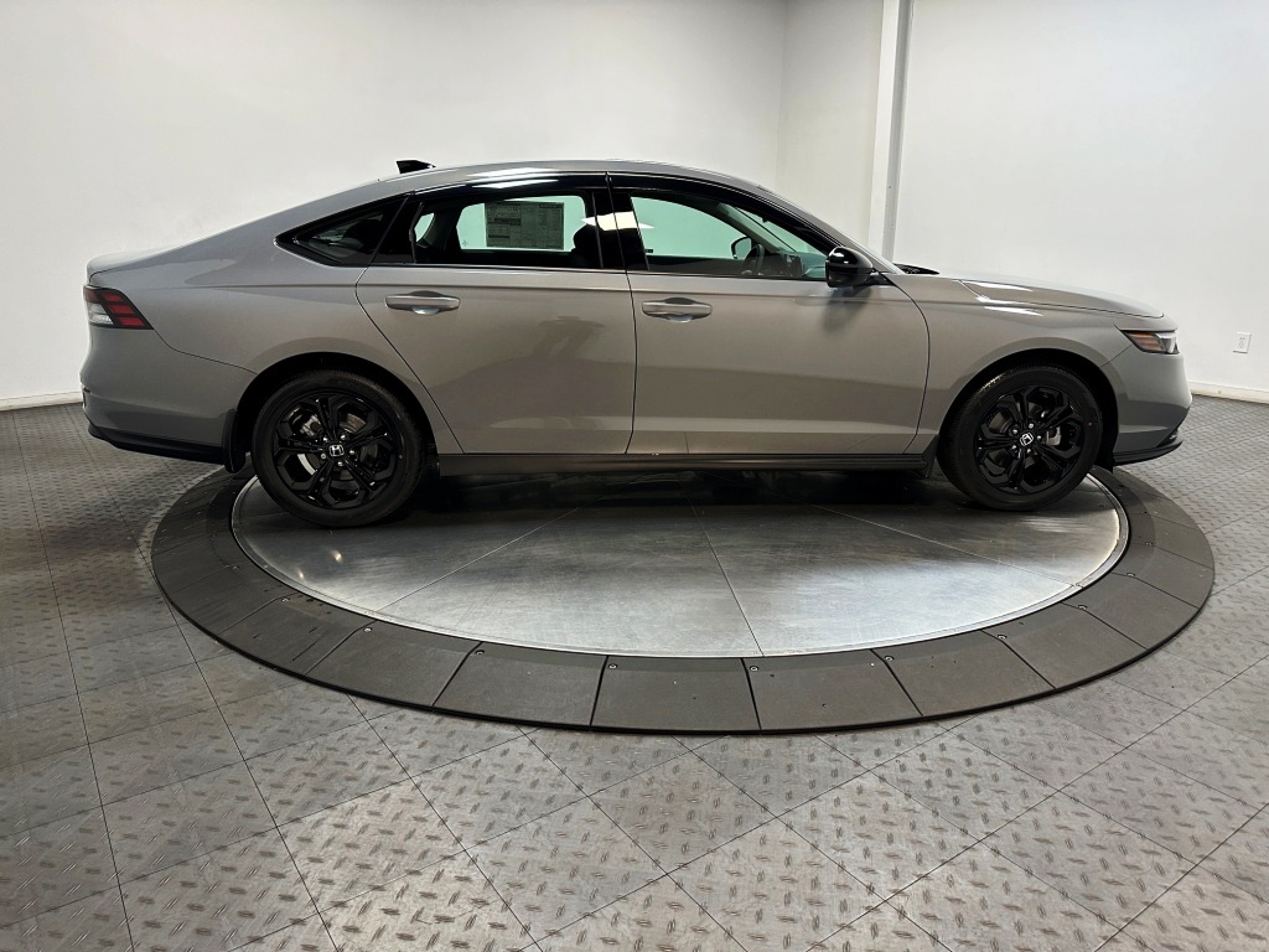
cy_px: 476
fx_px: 880
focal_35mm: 24
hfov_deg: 71.6
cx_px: 634
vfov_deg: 56.8
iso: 320
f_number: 1.78
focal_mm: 6.86
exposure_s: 1/60
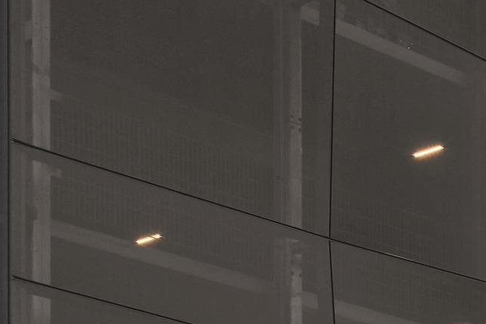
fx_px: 2025
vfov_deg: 9.0
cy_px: 412
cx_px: 897
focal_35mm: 150
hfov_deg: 12.4
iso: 100
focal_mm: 24
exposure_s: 1/3
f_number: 11
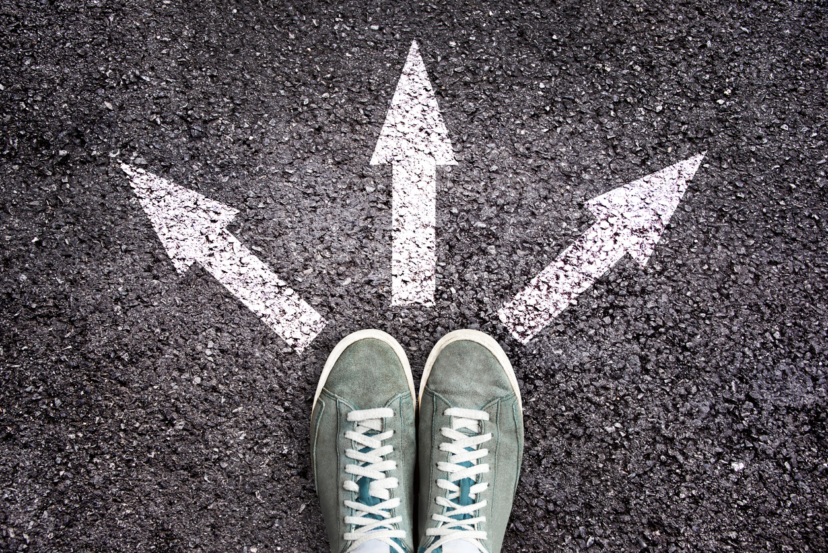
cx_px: 414
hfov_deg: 28.8
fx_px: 1610
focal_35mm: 70
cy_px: 276
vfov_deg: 19.5
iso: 100
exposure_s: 1/30
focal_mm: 70
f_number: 10
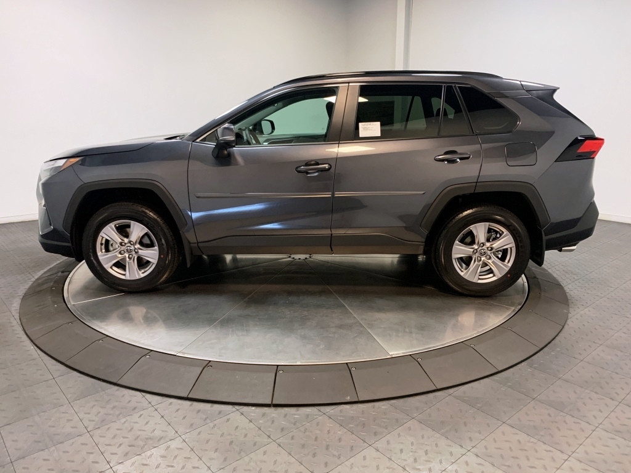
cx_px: 316
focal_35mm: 26
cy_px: 236
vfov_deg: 53.1
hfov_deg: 67.3
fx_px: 474
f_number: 1.8
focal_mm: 4.25
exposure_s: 1/60
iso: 320
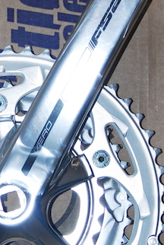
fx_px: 1572
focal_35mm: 231
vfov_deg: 8.9
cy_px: 116
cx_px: 22
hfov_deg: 6.0
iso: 640
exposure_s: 1/25
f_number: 4.8
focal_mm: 62
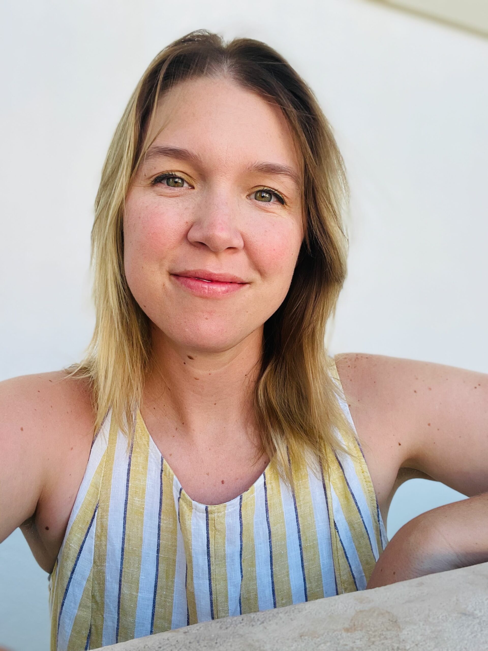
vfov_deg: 60.0
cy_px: 326
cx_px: 244
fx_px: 564
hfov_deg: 46.8
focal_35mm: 30
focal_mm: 2.71
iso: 25
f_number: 2.2
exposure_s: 1/121
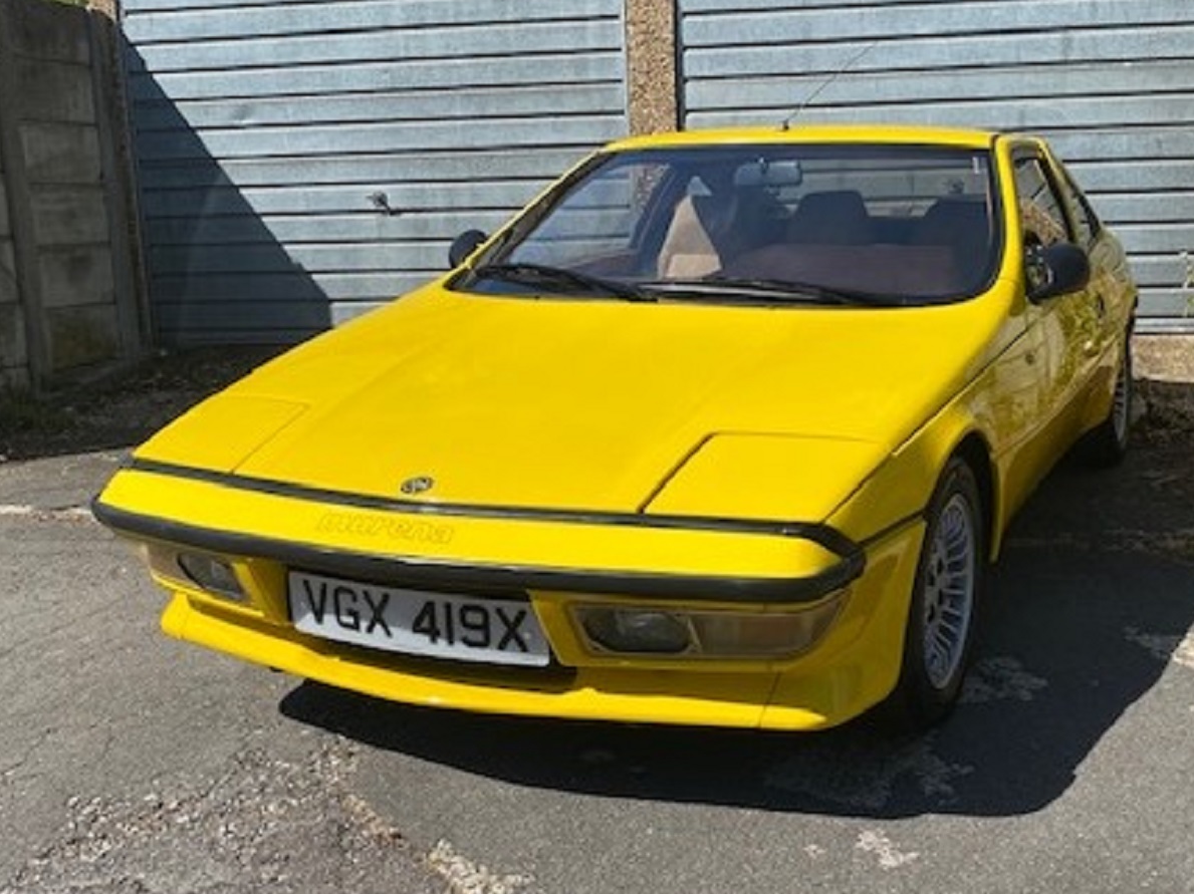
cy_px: 435
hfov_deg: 63.4
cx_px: 626
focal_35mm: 28
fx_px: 966
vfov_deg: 49.7
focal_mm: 4.25
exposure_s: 1/2688
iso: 32
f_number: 1.8
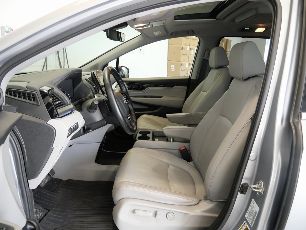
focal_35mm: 24
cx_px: 153
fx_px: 212
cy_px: 115
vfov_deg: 56.8
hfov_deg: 71.6
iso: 2000
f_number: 3.5
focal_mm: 12
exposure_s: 1/60
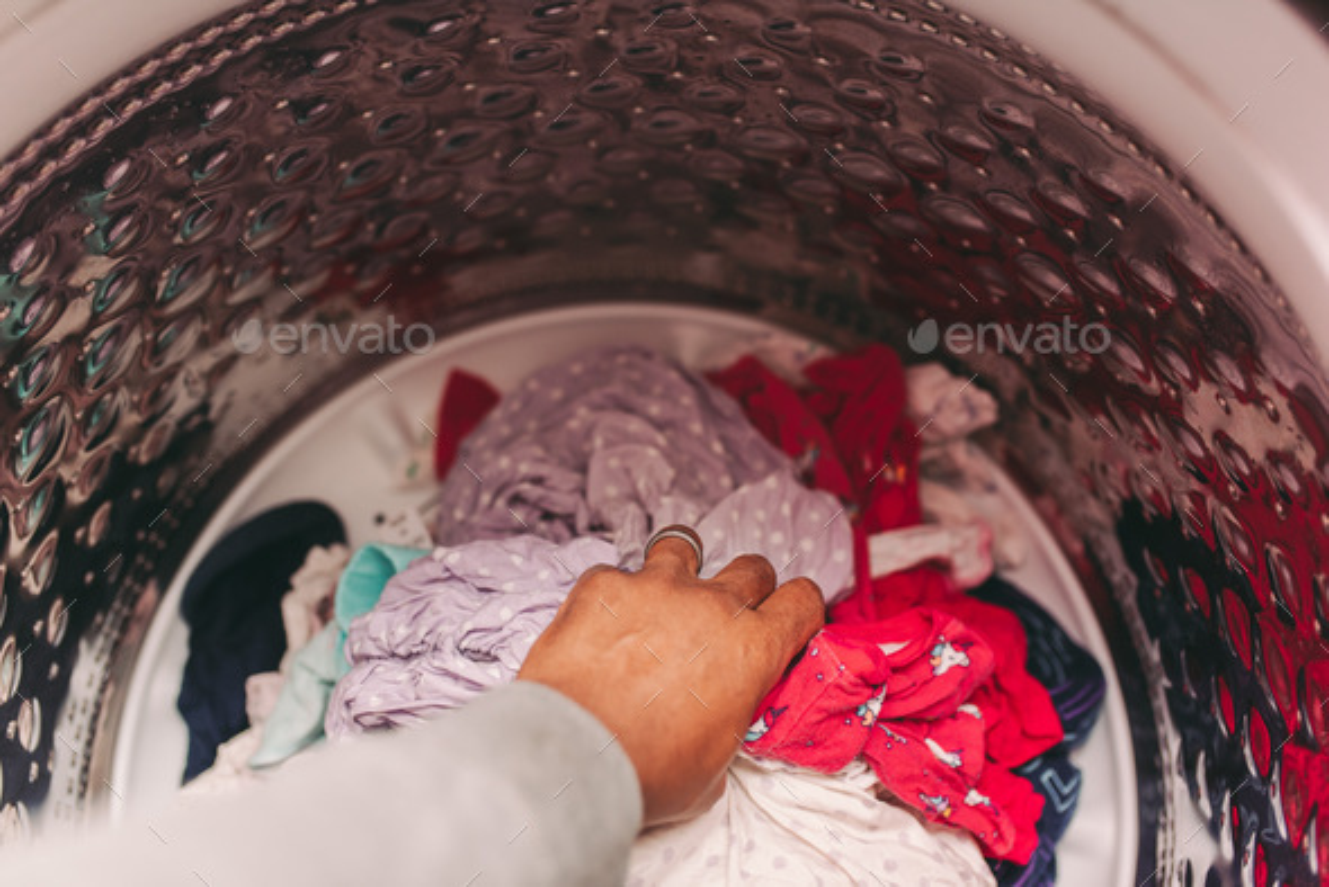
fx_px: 1293
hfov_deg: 54.4
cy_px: 444
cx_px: 664
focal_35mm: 35
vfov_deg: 37.9
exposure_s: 1/125
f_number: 2
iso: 250
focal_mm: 35
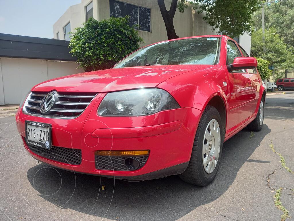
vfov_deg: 54.9
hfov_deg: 69.4
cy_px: 110
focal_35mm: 25
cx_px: 147
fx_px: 212
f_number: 2
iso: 25
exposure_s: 1/245
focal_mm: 4.6
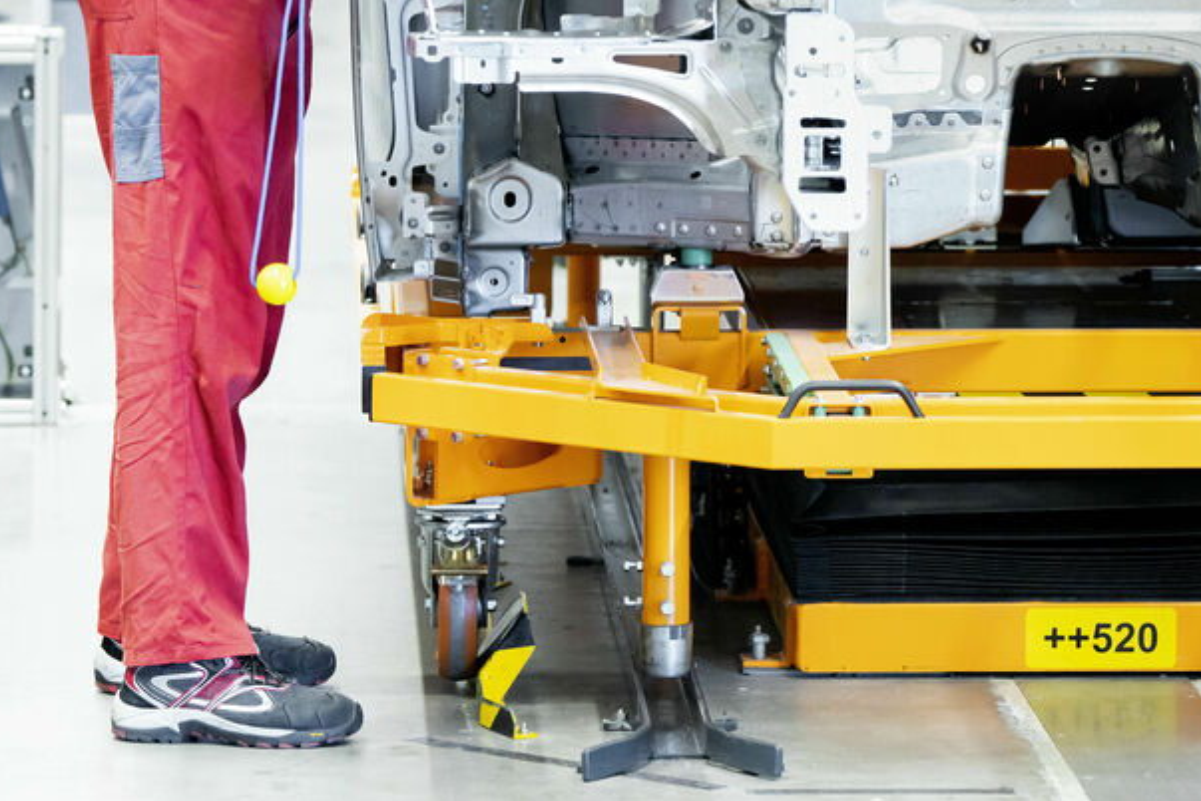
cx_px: 1093
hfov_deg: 9.2
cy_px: -45
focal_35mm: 223
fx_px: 7439
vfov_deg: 6.1
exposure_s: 1/200
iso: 1250
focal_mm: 105
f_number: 3.5
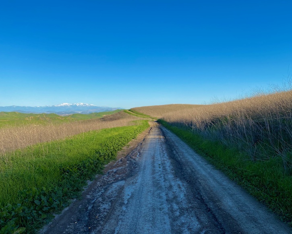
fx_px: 242
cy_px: 119
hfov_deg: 62.1
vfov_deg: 51.5
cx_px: 158
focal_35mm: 28
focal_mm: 4.25
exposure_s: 1/2358
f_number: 1.8
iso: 32
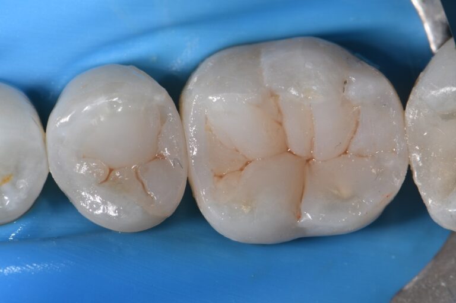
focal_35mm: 157
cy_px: 152
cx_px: 228
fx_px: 1987
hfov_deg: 13.1
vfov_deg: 8.7
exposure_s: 1/160
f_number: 32
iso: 200
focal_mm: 105
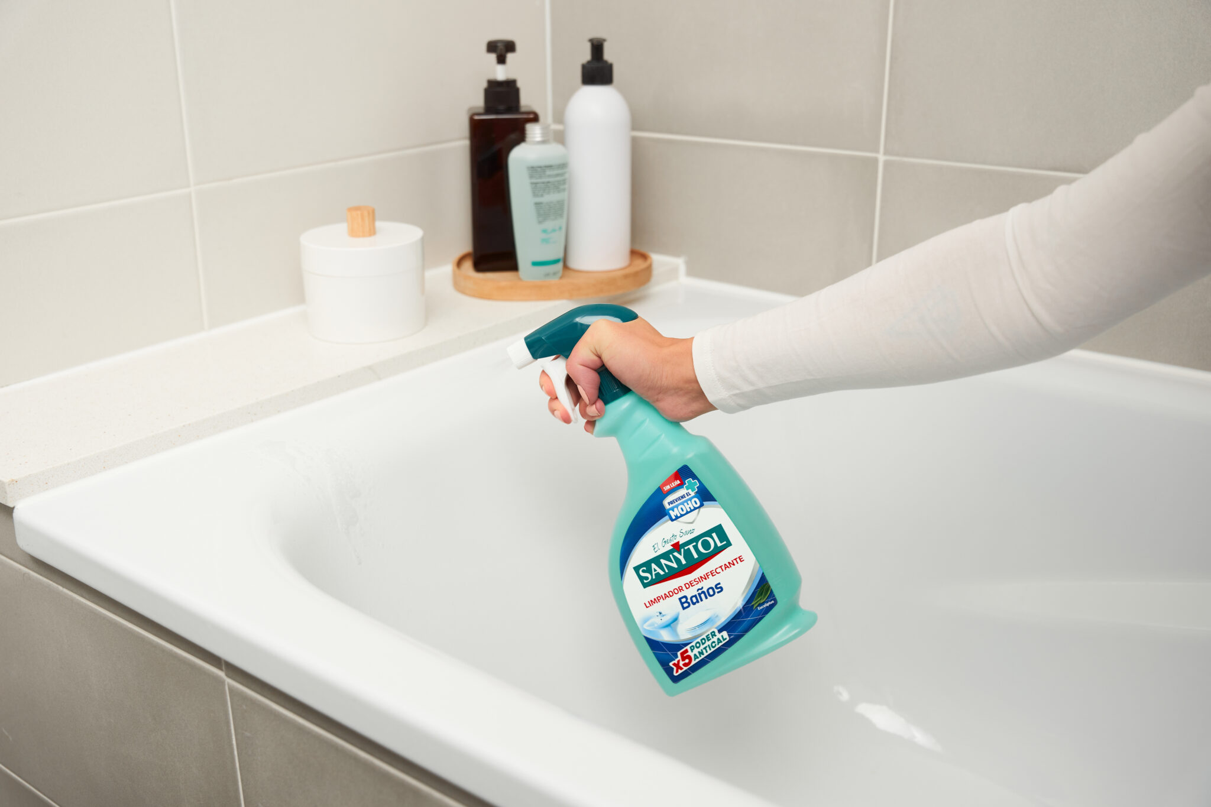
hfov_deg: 50.7
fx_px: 1278
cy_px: 404
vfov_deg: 35.0
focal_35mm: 38
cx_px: 606
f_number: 4.5
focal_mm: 38
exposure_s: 1/160
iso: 320
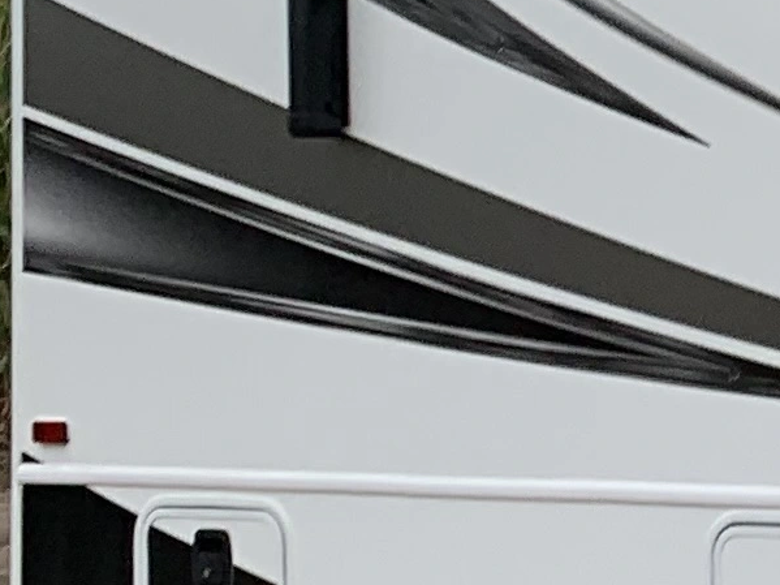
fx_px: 3942
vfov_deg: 8.5
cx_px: 2388
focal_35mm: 175
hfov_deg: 9.0
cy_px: 106
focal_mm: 4.25
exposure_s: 1/2160
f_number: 1.8
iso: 25
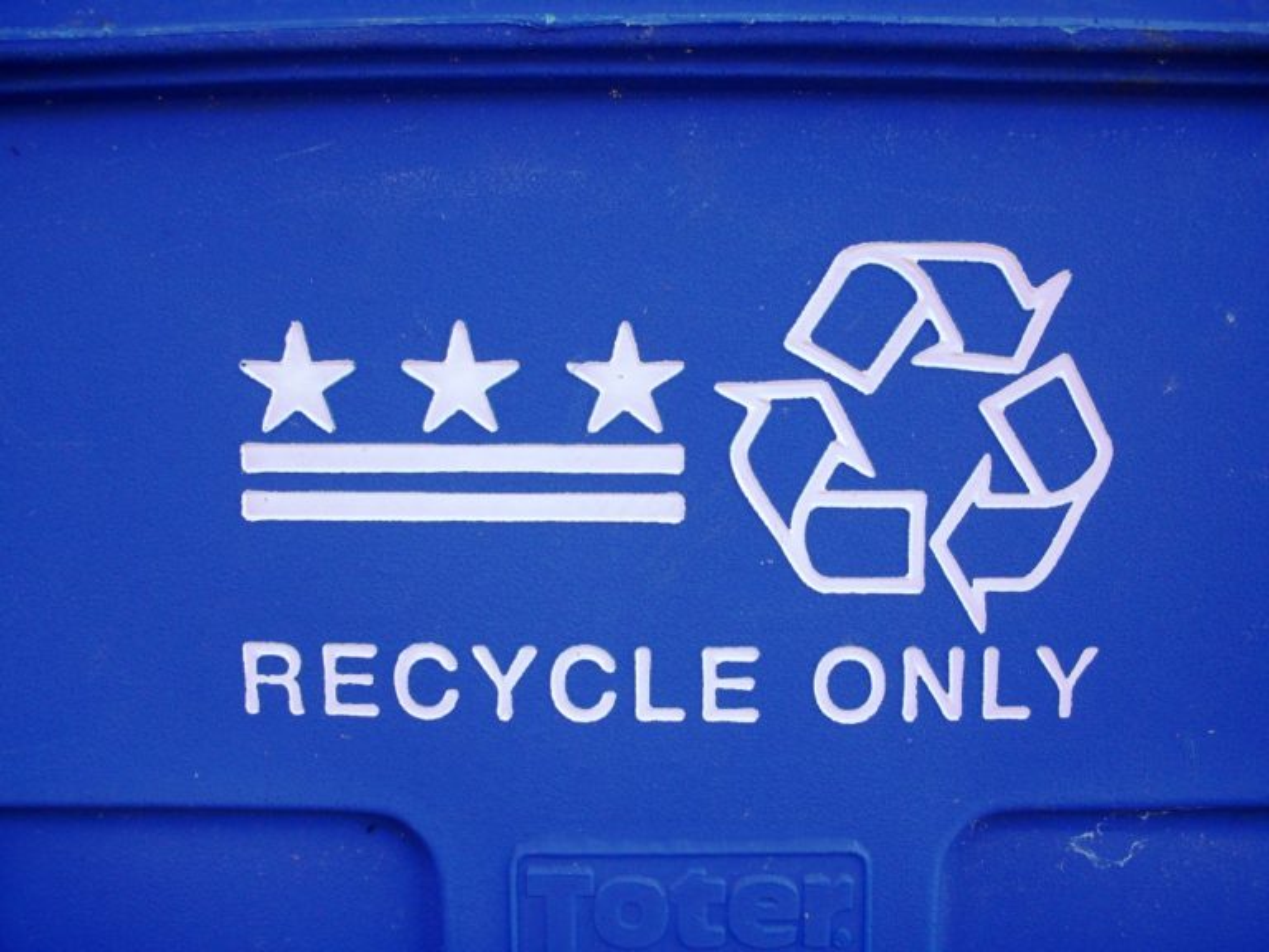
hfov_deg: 40.4
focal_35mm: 47
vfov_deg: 30.9
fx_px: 1723
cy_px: 476
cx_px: 634
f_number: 3.4
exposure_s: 1/125
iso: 100
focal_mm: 7.9
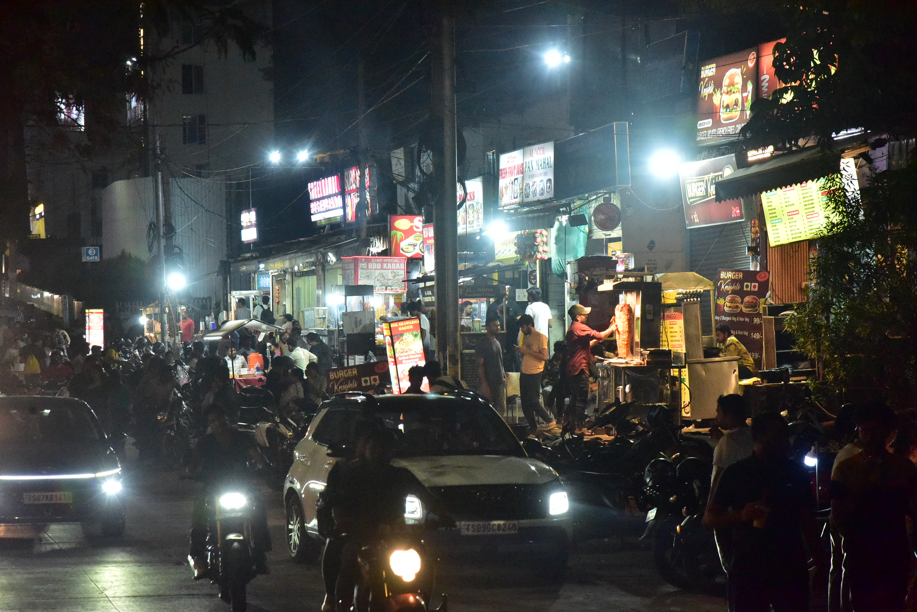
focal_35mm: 100
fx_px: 2548
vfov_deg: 13.7
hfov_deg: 20.4
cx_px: 458
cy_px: 306
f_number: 7.1
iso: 8000
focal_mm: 100
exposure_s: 1/320
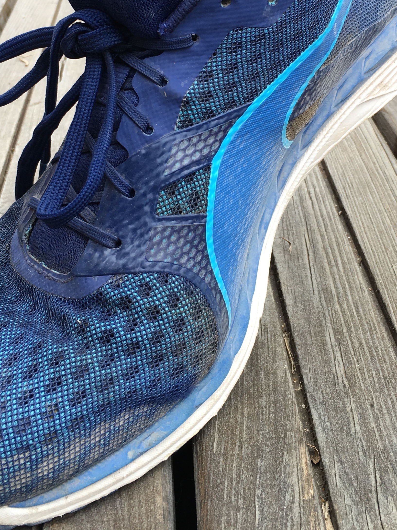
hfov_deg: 27.0
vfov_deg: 34.9
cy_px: 141
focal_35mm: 54
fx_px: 826
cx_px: 224
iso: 25
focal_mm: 4.15
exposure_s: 1/101
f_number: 2.2
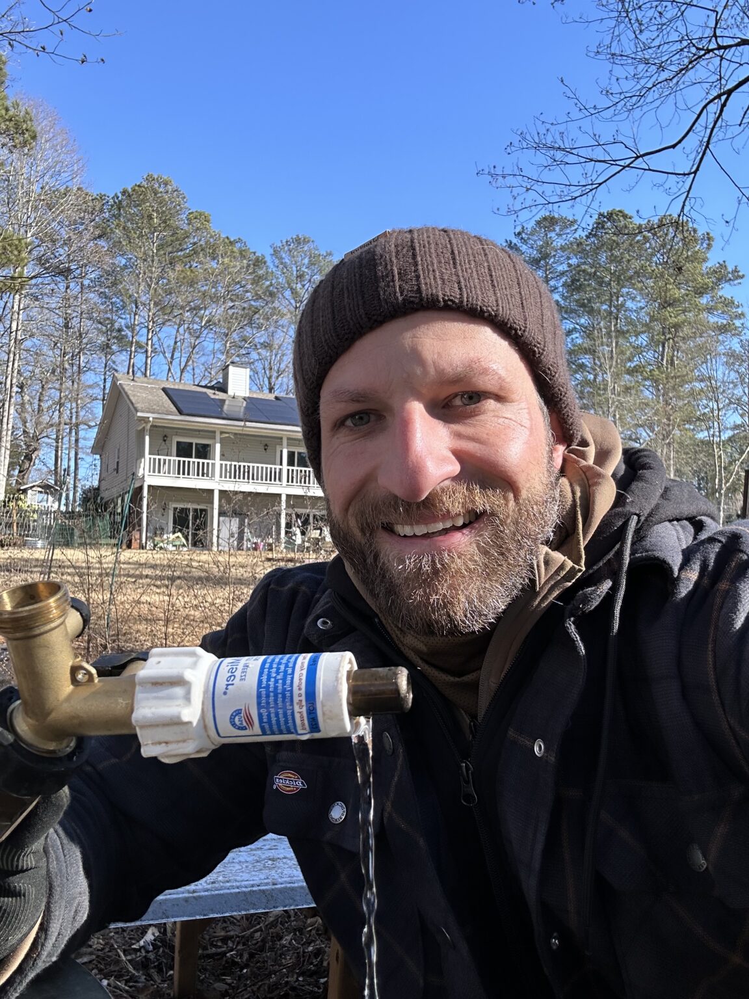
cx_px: 374
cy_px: 500
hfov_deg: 46.8
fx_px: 865
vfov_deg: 60.0
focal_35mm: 30
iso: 25
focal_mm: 2.69
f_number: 1.9
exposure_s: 1/496
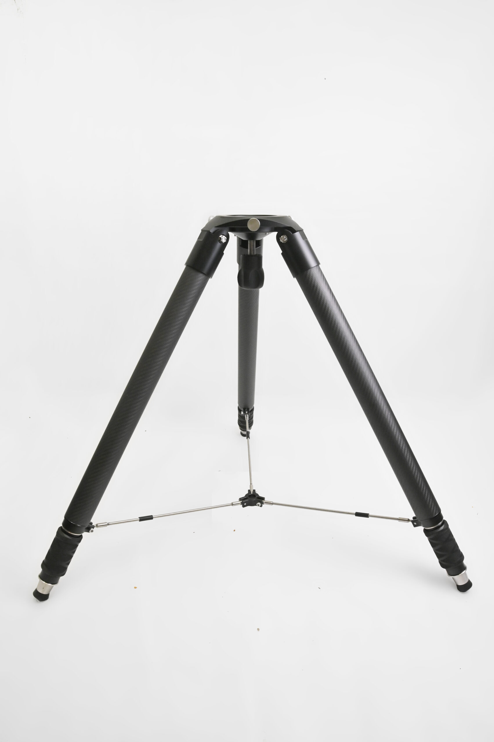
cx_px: 247
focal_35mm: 24
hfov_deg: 53.1
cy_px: 371
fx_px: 495
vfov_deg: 73.8
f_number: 22
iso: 2500
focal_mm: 24
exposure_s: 1/40
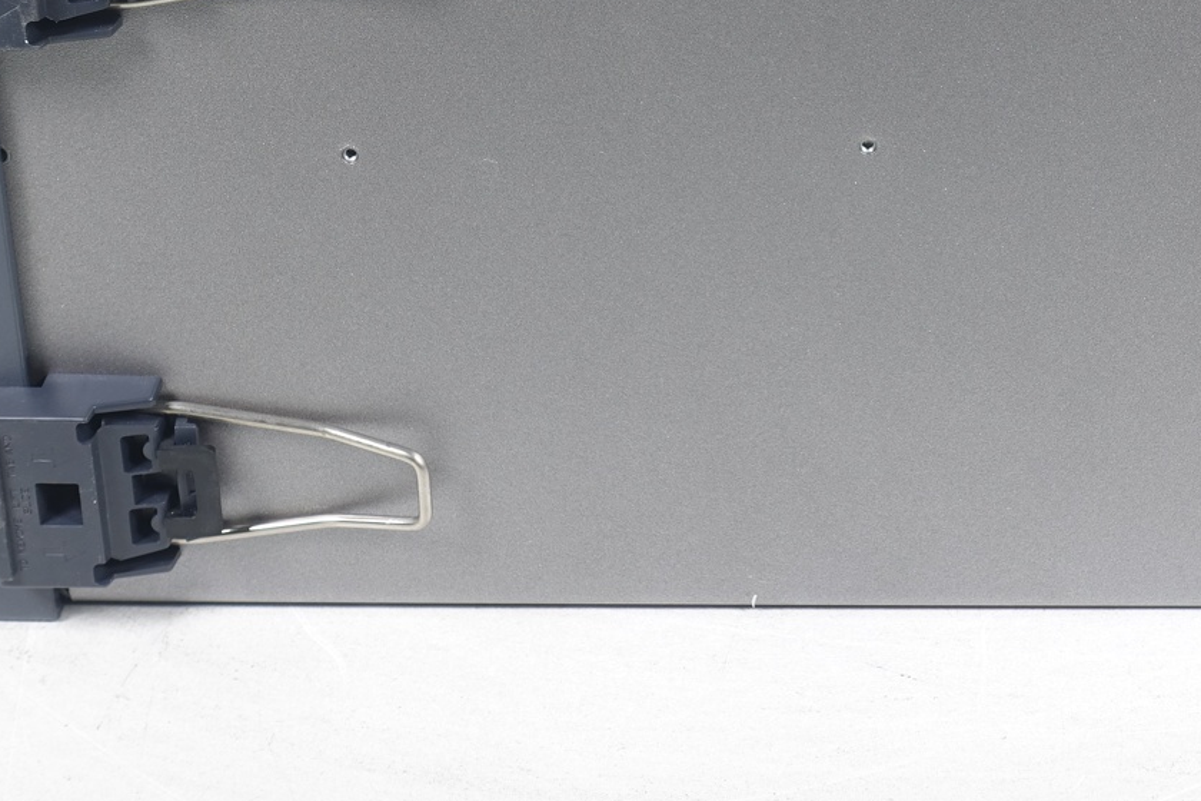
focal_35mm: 99
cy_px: 64
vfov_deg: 13.7
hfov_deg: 20.5
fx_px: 3302
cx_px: 825
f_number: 4.5
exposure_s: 1/80
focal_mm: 19.1
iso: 125
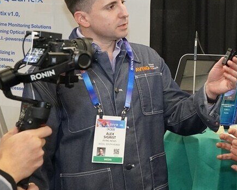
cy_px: 66
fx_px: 519
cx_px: 209
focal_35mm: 74
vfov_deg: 20.7
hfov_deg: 25.0
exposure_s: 1/160
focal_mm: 24
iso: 5000
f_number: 4
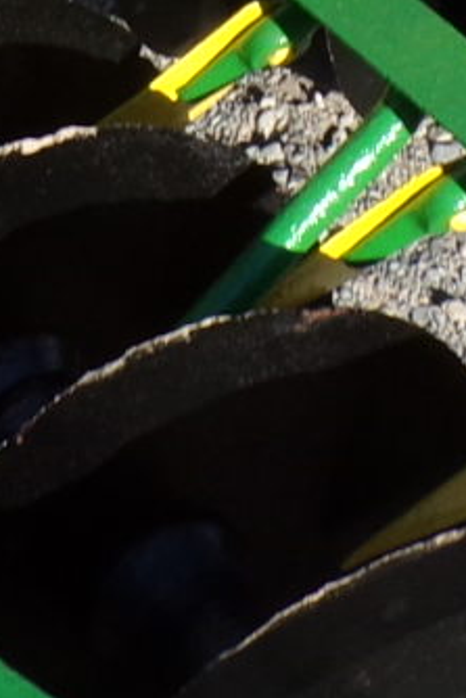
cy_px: -102
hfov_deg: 8.9
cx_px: -48
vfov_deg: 13.1
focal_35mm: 153
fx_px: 2967
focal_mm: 4.3
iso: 80
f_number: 5.8
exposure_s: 1/200
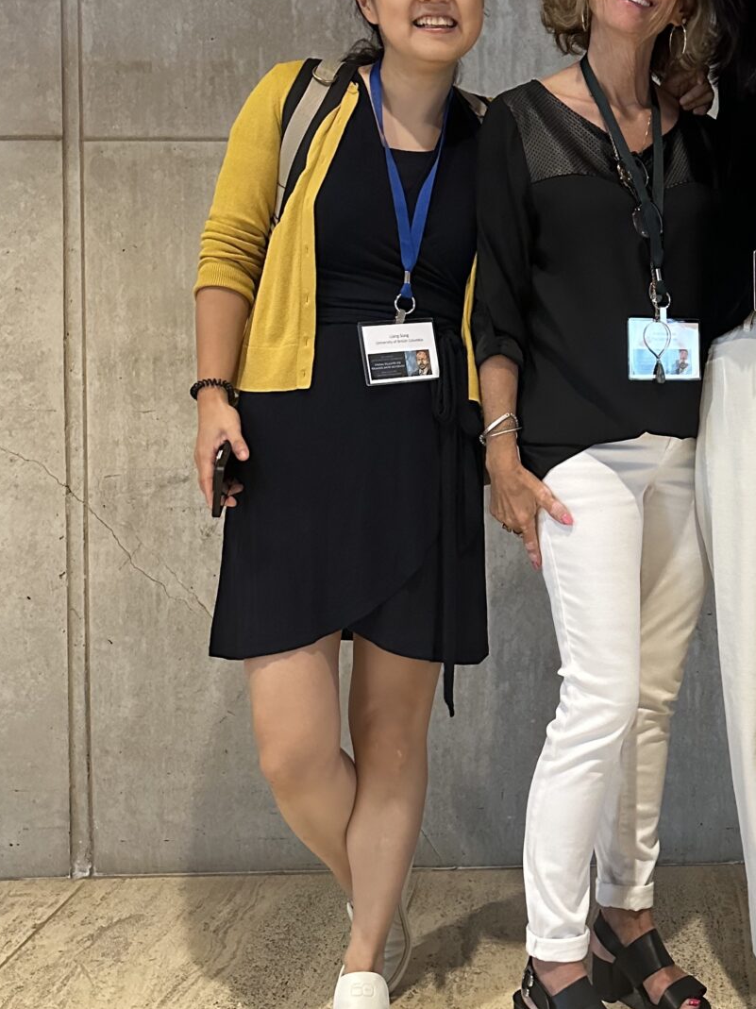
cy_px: 384
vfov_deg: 41.0
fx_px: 1340
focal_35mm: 46
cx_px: 658
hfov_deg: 30.3
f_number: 1.78
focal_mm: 6.86
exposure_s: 1/40
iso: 800
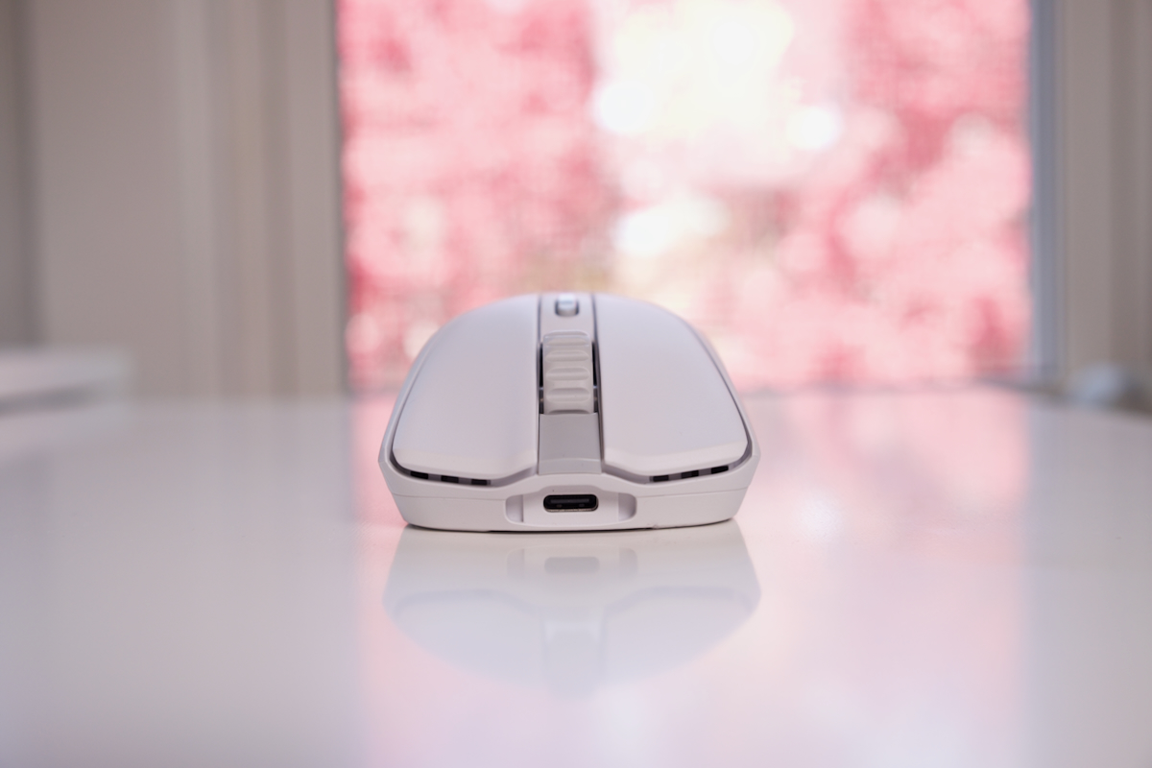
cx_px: 576
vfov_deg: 33.4
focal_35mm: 40
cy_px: 384
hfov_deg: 48.5
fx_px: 1280
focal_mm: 26.5
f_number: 4
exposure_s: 1/180
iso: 640
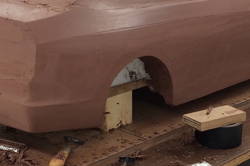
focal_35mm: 89
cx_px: 157
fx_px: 618
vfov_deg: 15.3
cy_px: 112
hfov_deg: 22.8
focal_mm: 4.12
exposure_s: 1/30
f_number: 2.2
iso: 50
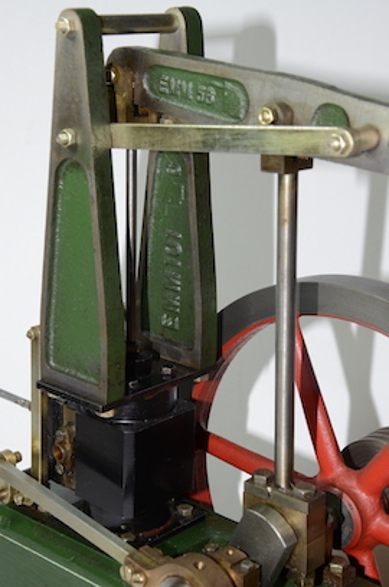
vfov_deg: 27.1
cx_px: 194
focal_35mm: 75
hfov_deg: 18.1
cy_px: 294
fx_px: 1222
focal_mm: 50
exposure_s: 1/60
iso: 800
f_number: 13
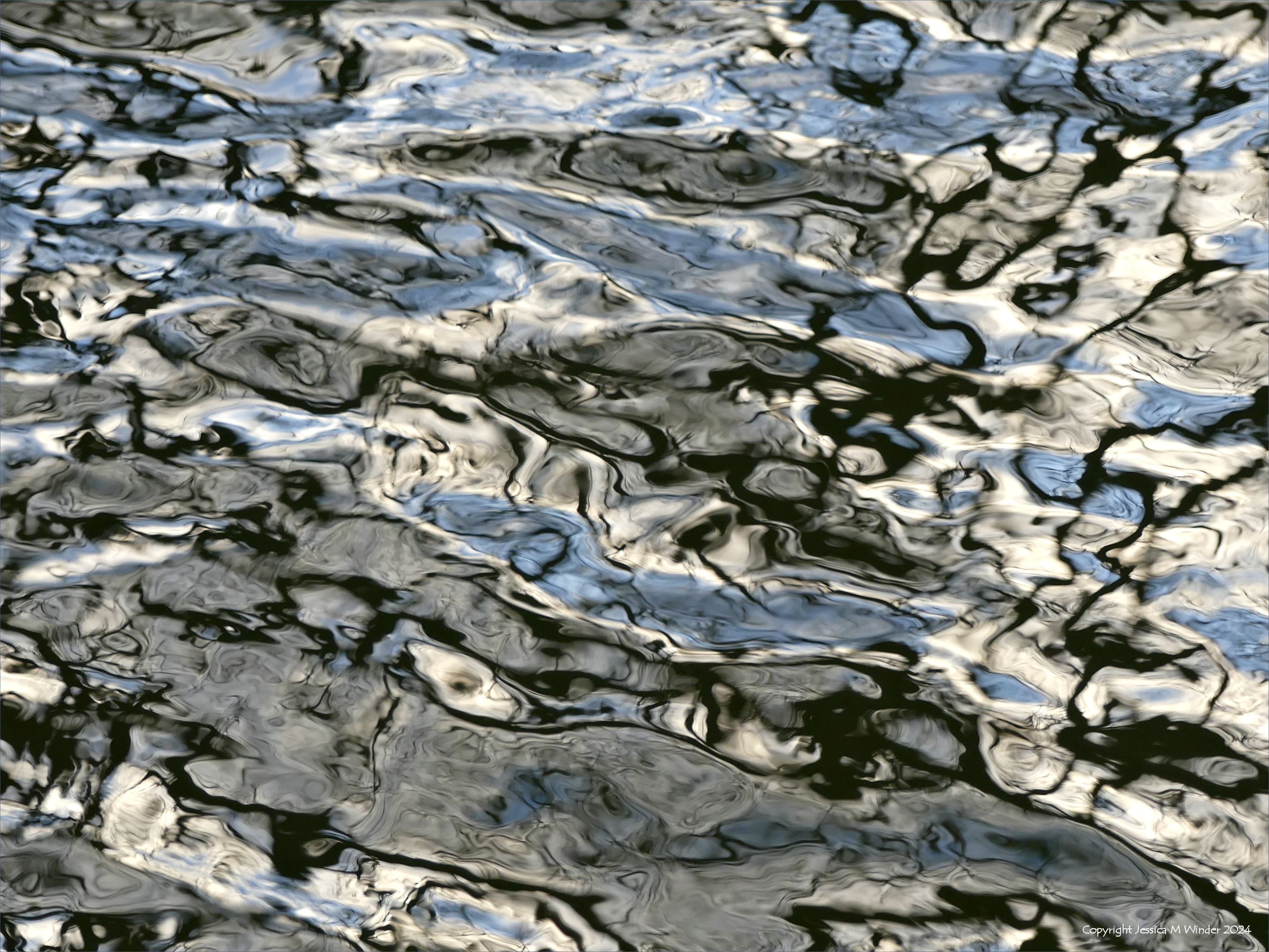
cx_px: 634
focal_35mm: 279
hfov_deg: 7.1
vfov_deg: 5.3
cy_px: 476
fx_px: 10229
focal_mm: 50.2
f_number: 2.8
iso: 160
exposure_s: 1/100
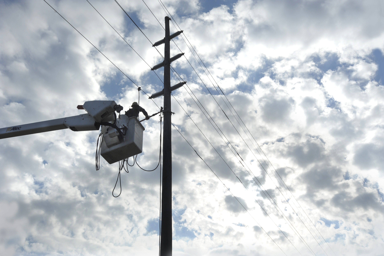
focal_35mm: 35
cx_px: 192
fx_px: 373
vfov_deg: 37.8
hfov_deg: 54.5
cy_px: 128
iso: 200
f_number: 11
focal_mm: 35
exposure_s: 1/1000
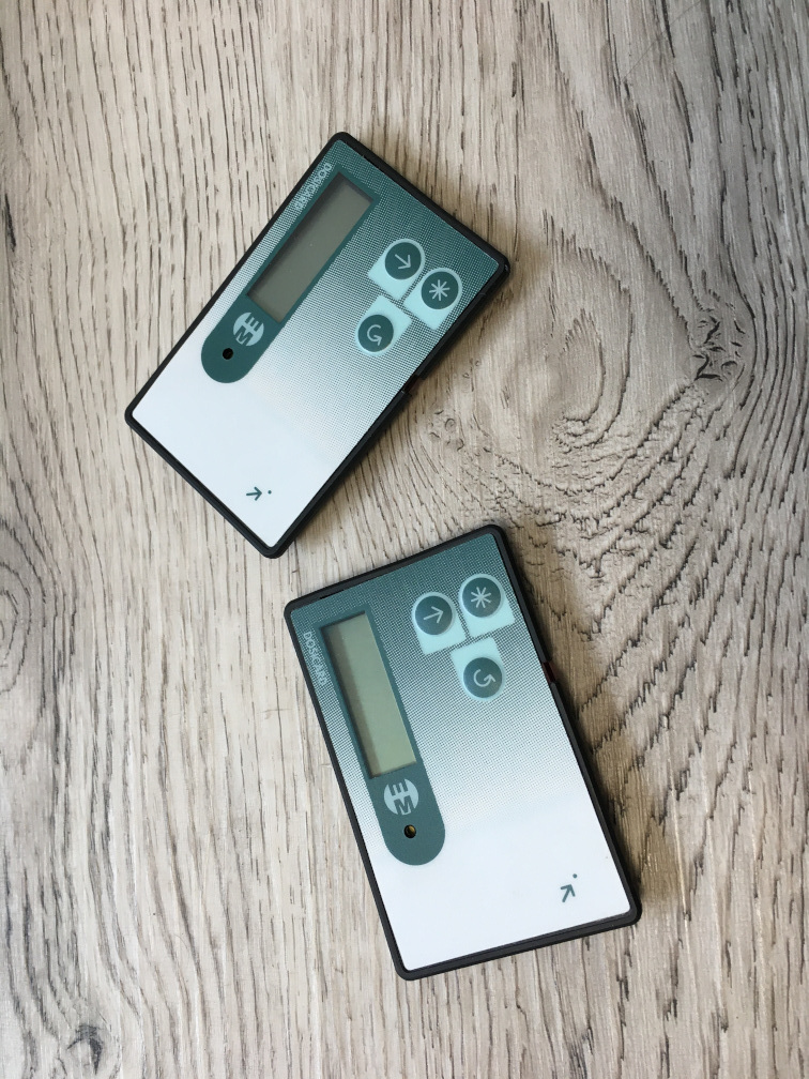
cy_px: 540
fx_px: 904
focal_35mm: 29
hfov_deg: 48.2
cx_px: 404
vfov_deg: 61.7
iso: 32
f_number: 2.2
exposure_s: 1/33
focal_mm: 4.15
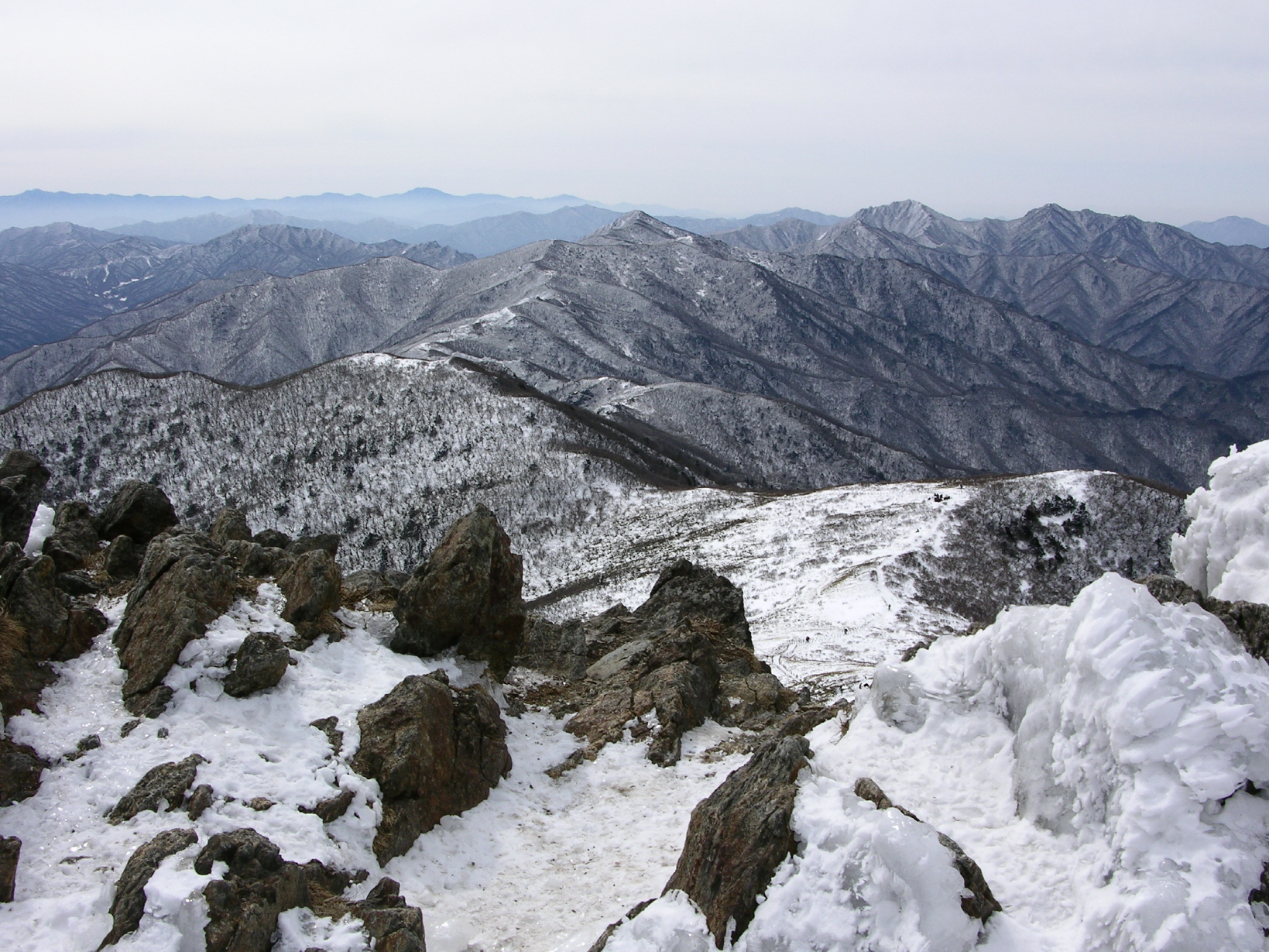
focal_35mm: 41
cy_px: 473
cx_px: 620
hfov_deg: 45.8
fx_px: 1503
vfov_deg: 35.1
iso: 50
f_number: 8
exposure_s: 1/253
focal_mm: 8.9
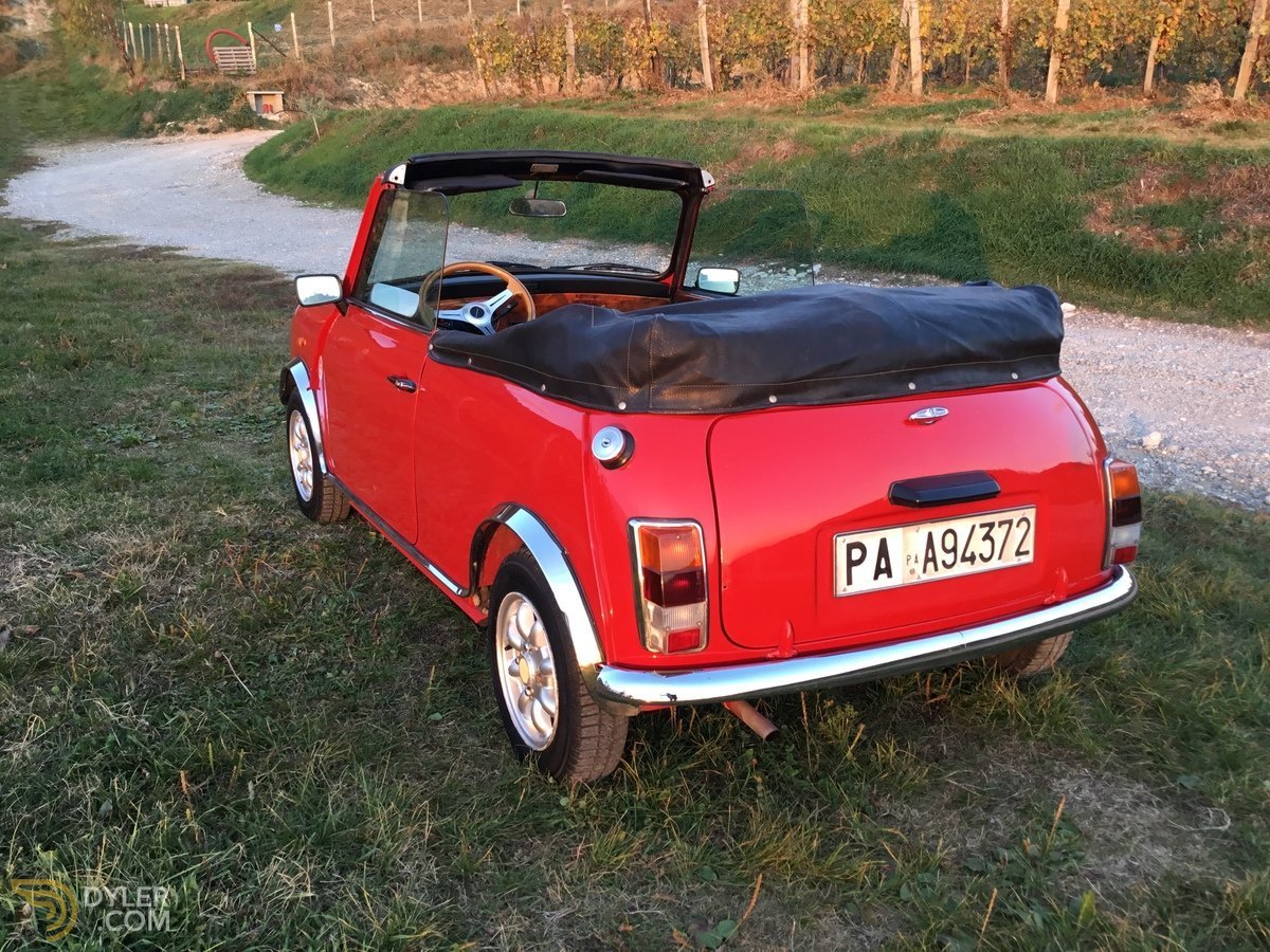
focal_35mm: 31
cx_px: 635
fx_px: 1137
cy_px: 476
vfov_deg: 45.4
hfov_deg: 58.4
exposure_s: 1/50
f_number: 2.4
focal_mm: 3.3
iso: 32
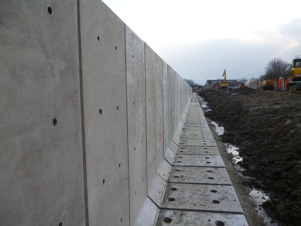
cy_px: 113
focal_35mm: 28
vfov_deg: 49.7
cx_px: 150
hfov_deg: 63.4
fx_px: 243
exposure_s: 1/500
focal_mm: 5
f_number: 3.1
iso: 100
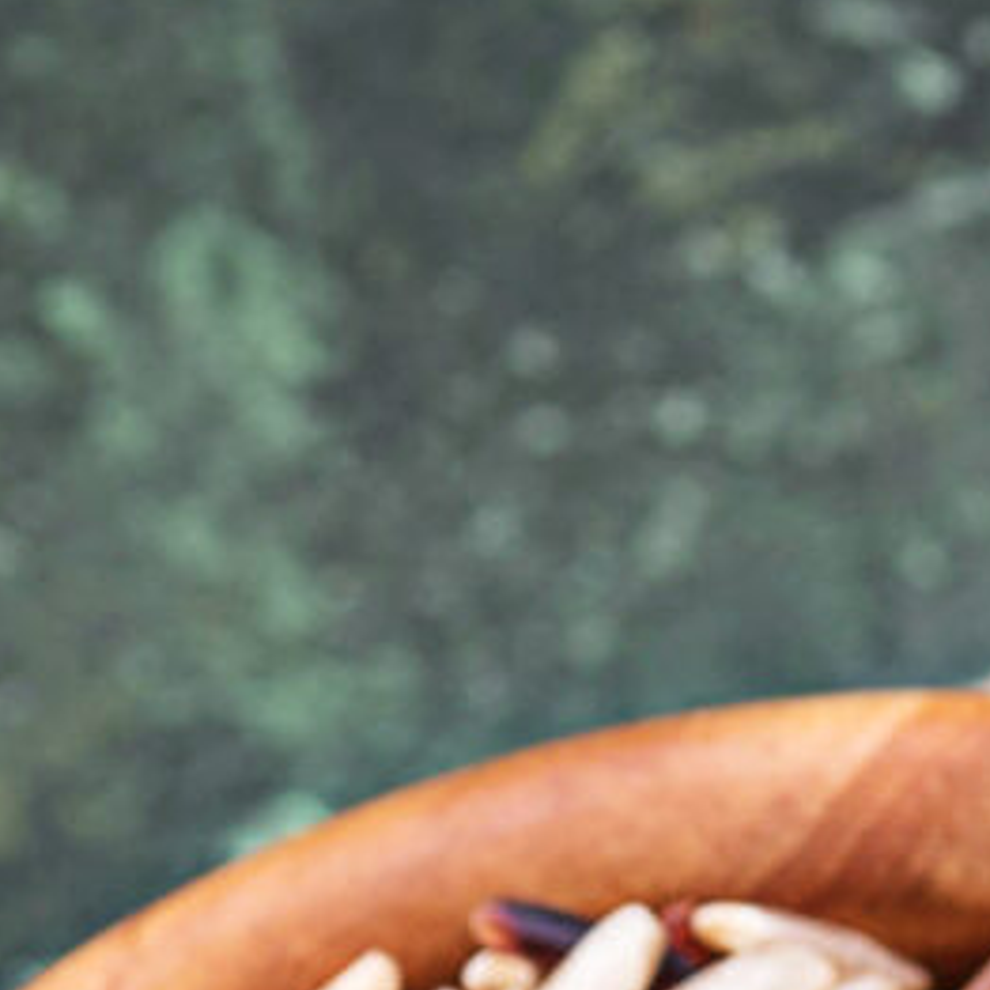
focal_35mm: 655
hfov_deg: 2.7
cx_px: 1255
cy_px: 2097
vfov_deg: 2.7
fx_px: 21194
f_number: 8
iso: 100
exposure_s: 1/125
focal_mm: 105
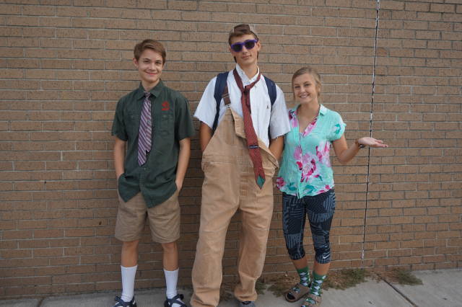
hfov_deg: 59.5
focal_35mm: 32
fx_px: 404
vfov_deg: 41.7
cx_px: 231
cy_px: 154
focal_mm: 21
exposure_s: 1/200
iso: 100
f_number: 4.5
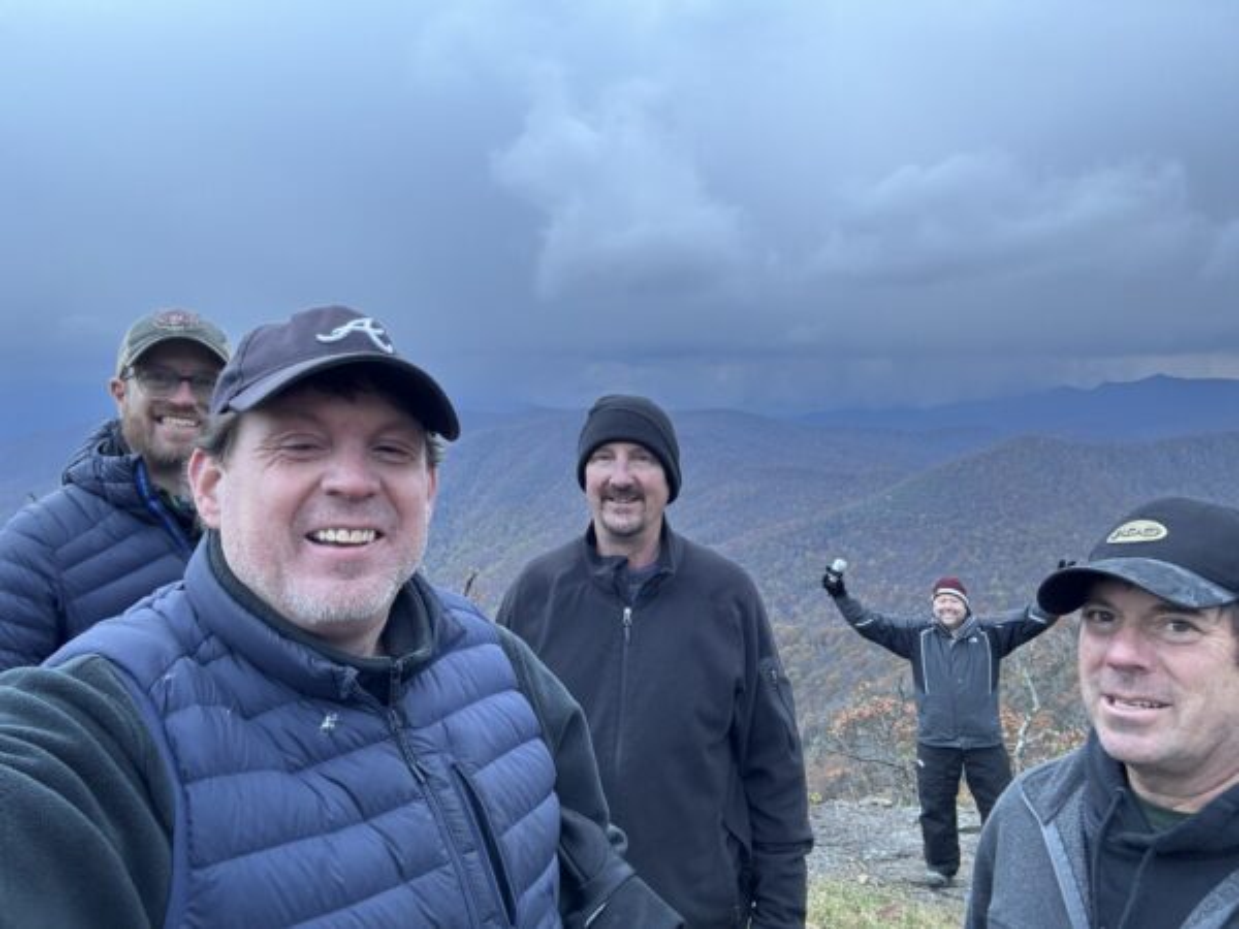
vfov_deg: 58.9
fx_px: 823
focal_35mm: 23
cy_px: 464
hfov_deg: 73.9
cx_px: 620
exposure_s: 1/60
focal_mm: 2.69
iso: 100
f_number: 1.9
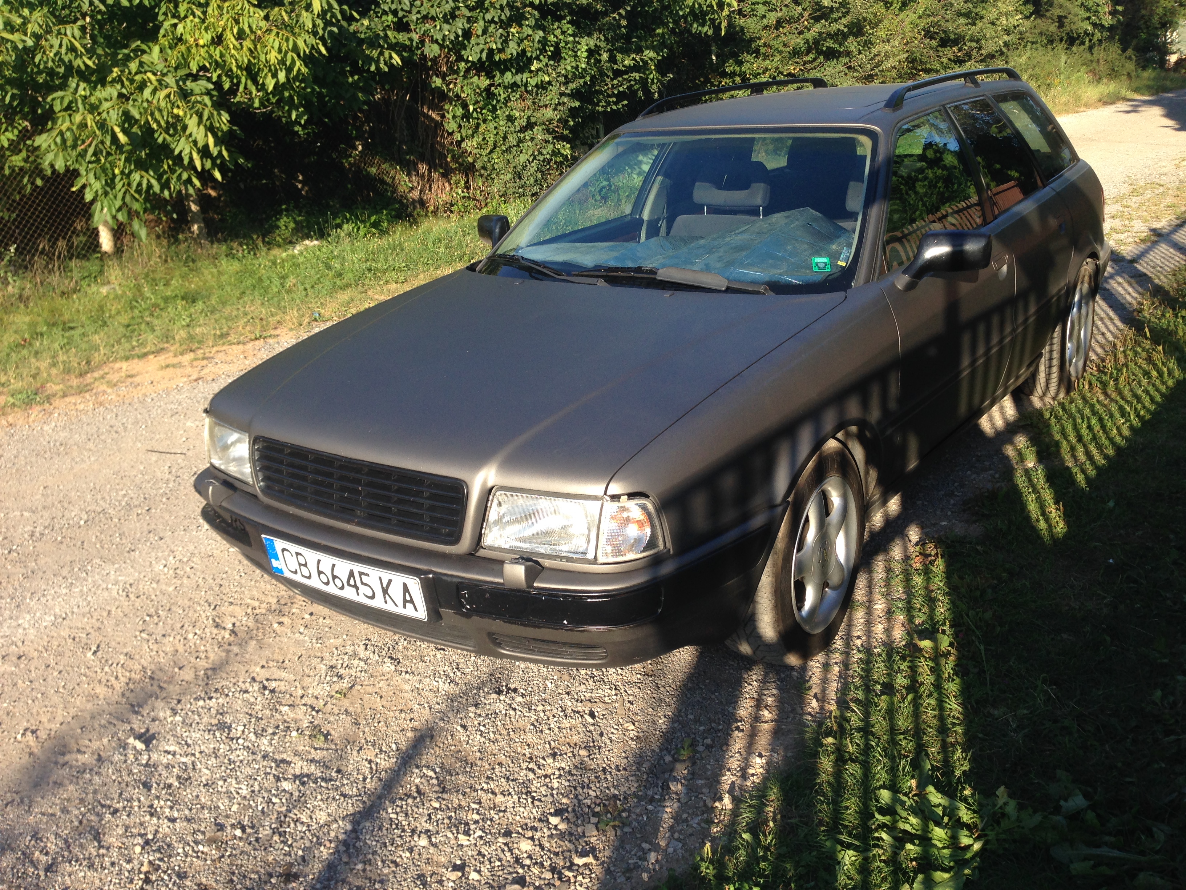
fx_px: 1131
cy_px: 445
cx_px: 593
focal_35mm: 33
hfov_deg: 55.4
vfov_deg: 42.9
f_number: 2.4
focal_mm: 4.12
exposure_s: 1/526
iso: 50
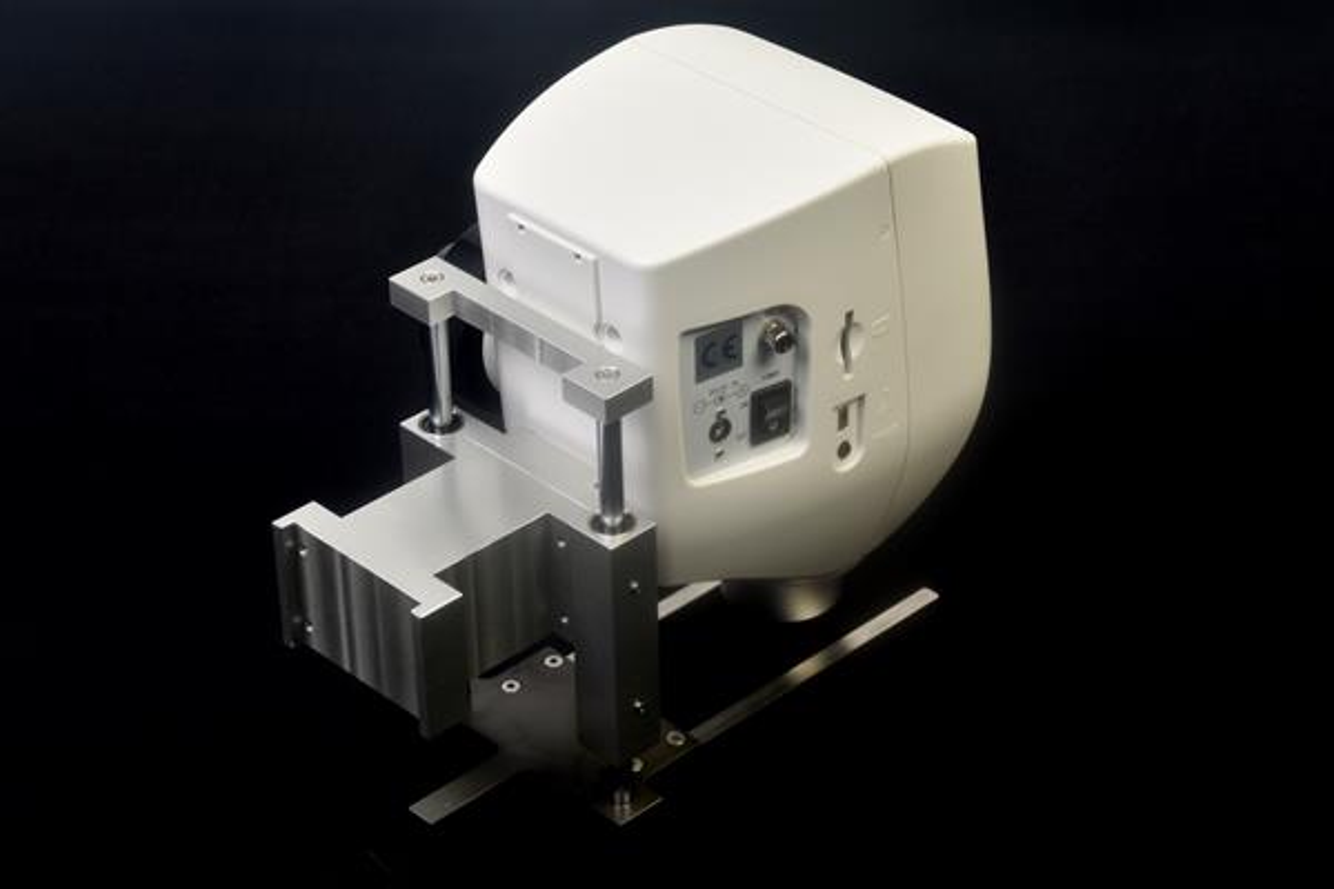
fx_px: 3057
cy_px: 444
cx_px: 667
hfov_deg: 24.6
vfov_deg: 16.6
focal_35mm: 82
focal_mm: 55
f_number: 13
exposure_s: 1/200
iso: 200
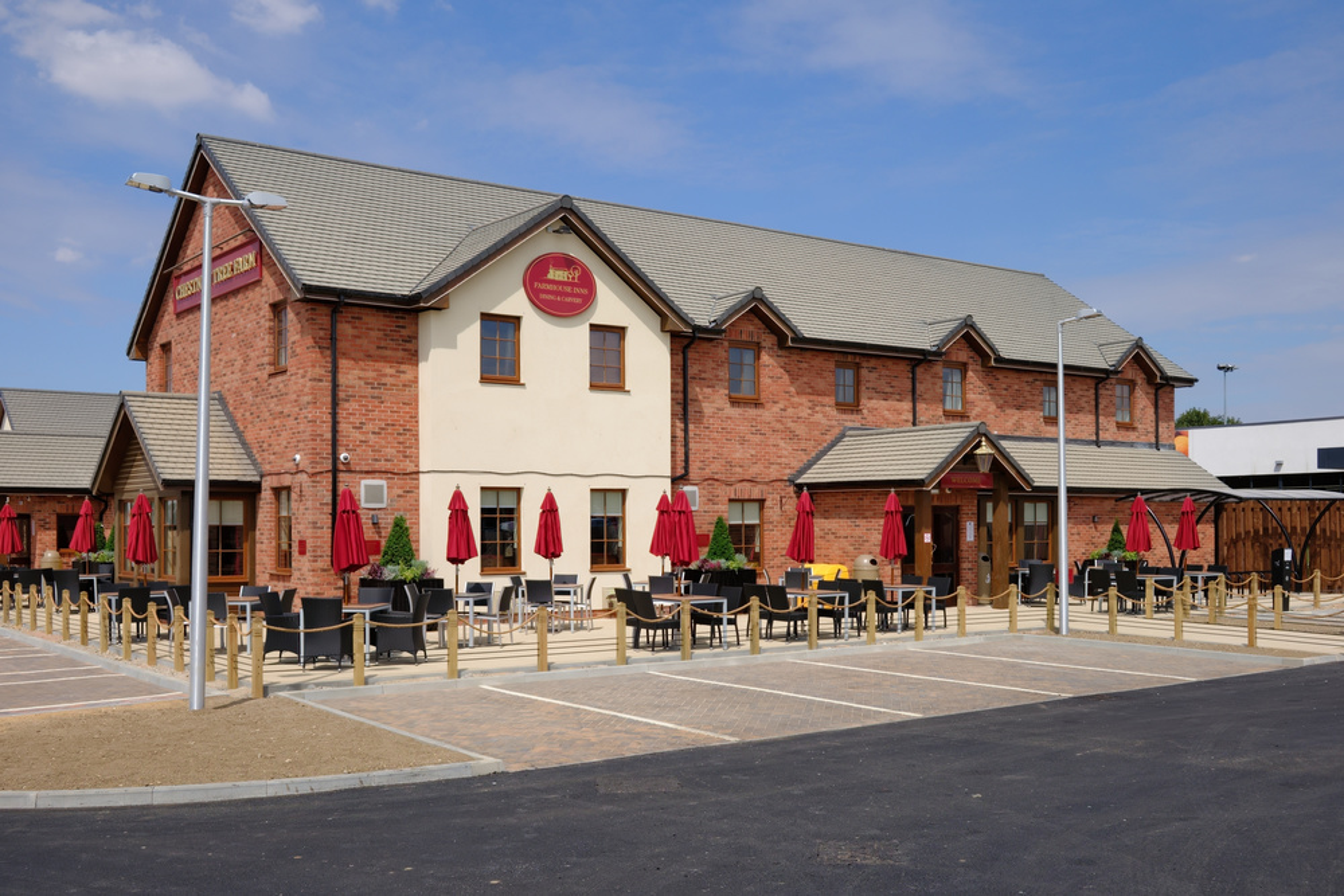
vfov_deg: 40.0
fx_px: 1232
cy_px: 448
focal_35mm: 33
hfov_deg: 57.2
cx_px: 672
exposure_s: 1/1100
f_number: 5.6
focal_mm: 22.3
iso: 200
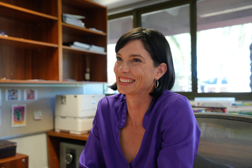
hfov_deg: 50.7
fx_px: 266
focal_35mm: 38
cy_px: 84
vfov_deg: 35.1
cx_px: 126
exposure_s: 1/160
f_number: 4
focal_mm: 38
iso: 2000
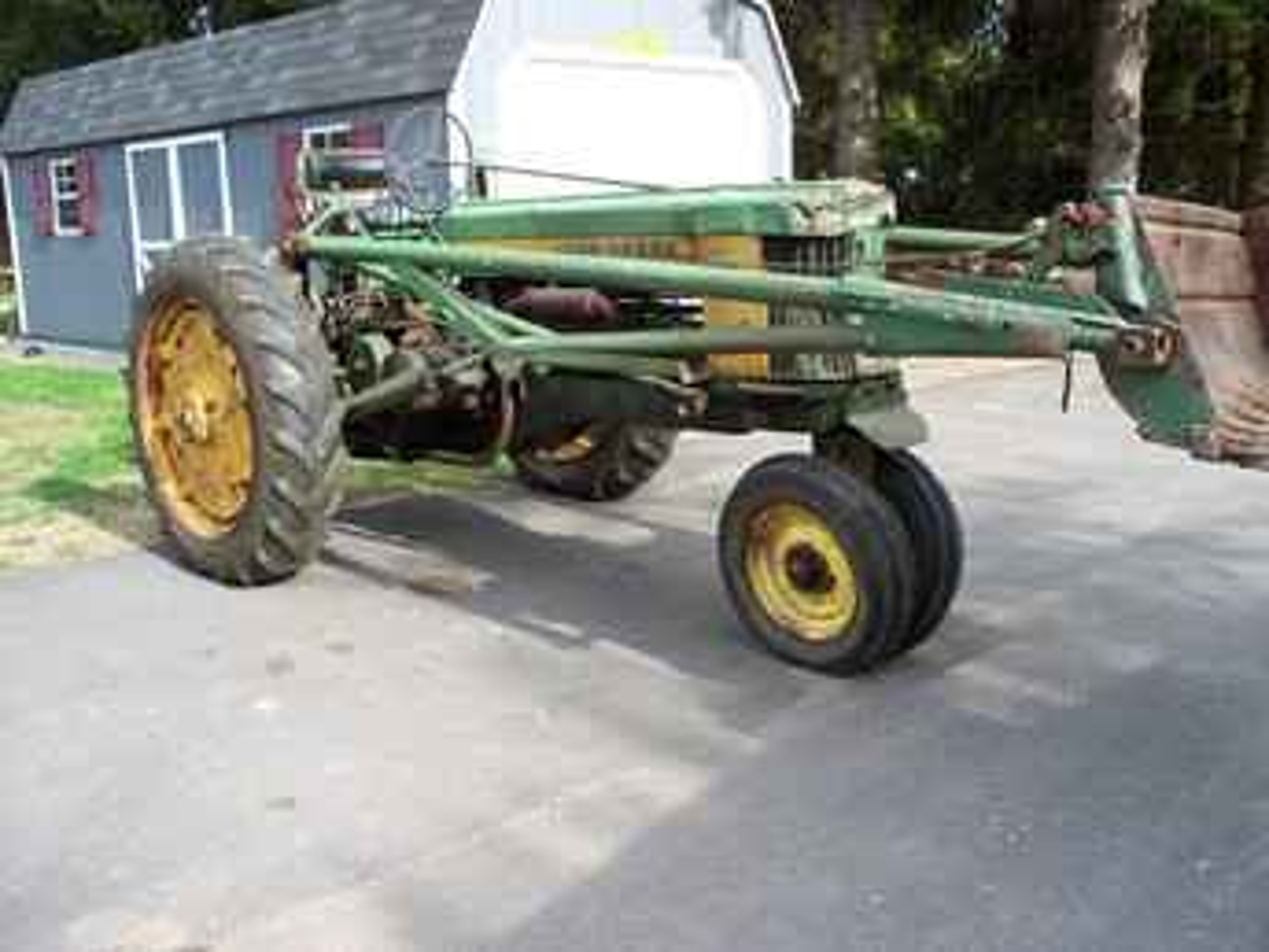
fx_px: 1320
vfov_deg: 39.7
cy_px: 476
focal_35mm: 36
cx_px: 634
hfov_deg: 51.4
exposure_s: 1/250
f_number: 2.8
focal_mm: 7.54
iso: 80
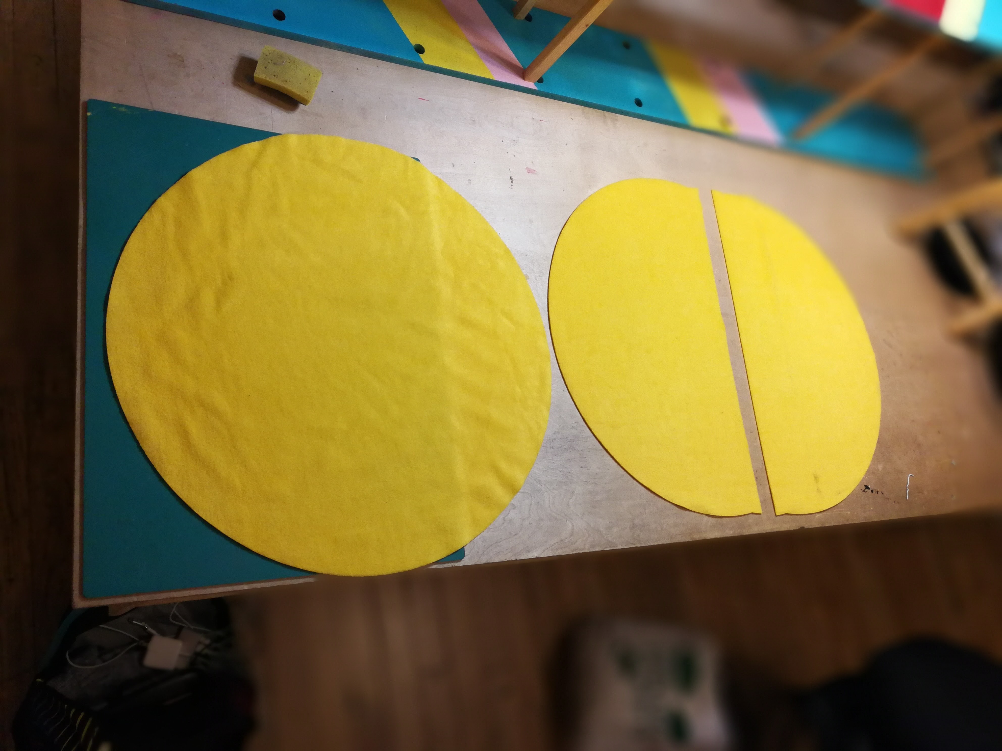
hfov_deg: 65.3
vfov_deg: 51.4
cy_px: 376
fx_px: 782
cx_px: 501
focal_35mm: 27
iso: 320
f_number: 4
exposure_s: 1/60
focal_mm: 3.95
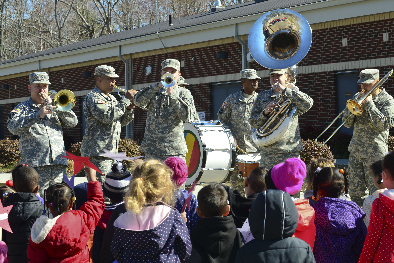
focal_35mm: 80
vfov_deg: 17.1
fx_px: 876
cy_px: 132
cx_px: 197
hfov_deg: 25.4
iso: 320
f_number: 13
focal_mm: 80
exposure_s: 1/125
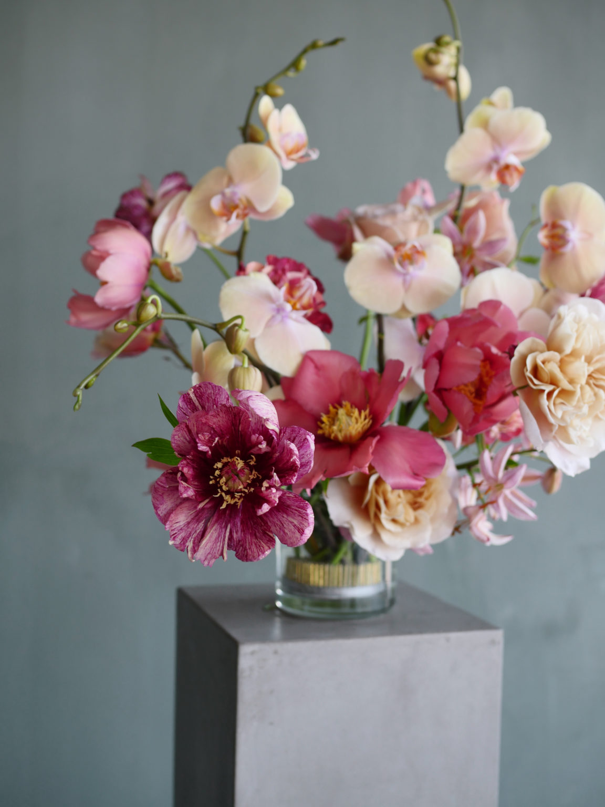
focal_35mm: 50
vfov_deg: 38.2
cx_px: 302
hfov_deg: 29.1
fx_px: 1165
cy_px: 404
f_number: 2.8
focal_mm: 25
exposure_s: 1/80
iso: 200
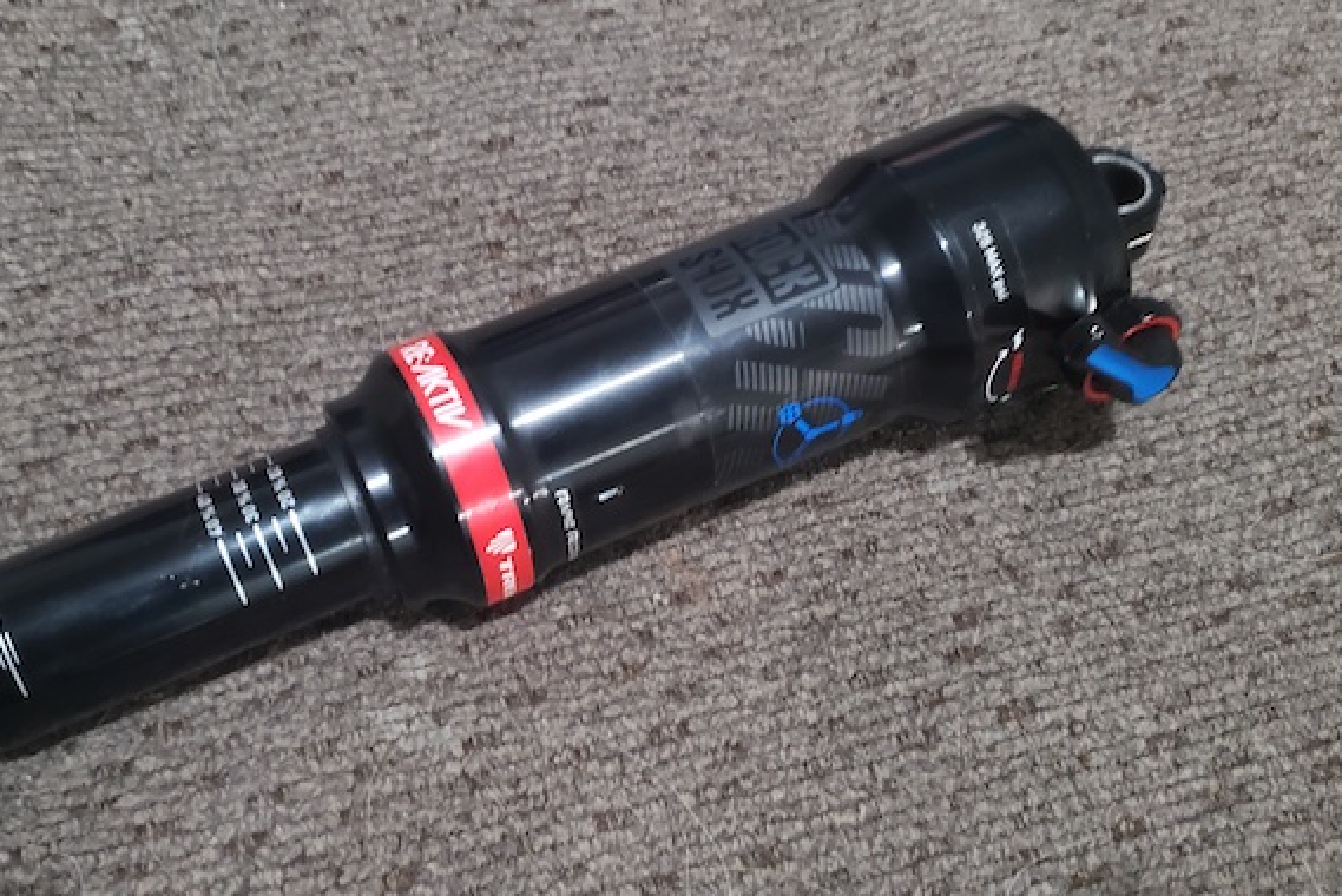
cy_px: 469
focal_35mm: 38
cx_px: 642
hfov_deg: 50.7
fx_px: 1417
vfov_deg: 35.1
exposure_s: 1/10
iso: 400
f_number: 1.5
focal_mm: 4.3
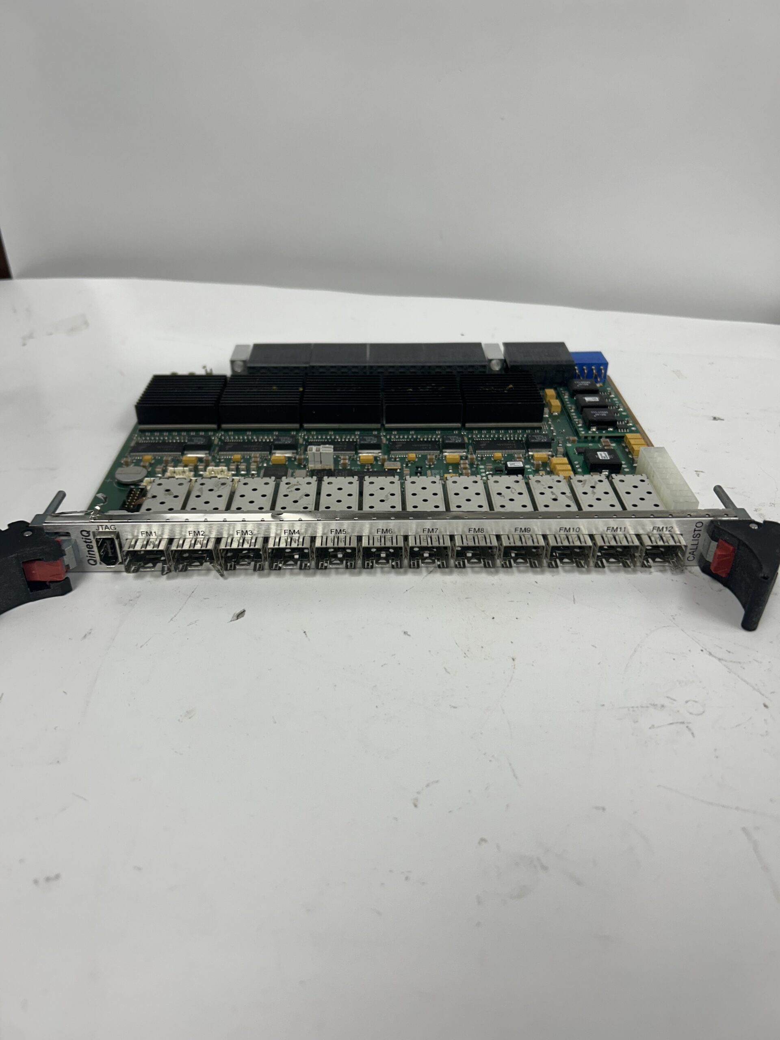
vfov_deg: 67.3
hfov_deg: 53.1
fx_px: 781
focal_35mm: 26
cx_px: 390
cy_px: 520
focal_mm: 5.7
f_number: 1.5
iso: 40
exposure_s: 1/120
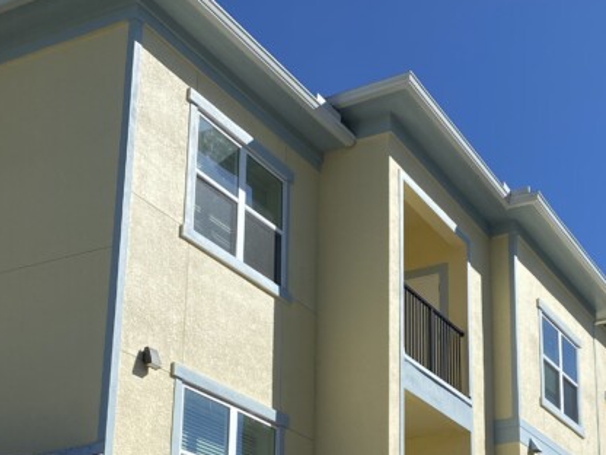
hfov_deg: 29.7
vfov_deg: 22.0
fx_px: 1120
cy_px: 461
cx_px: 473
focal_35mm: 64
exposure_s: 1/5025
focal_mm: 4.25
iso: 32
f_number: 1.8
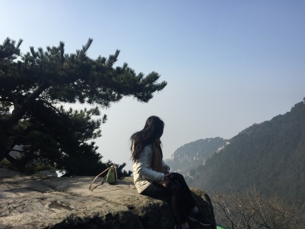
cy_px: 114
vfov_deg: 48.2
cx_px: 152
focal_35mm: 29
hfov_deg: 61.7
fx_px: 256
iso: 32
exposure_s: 1/2198
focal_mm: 4.15
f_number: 2.2
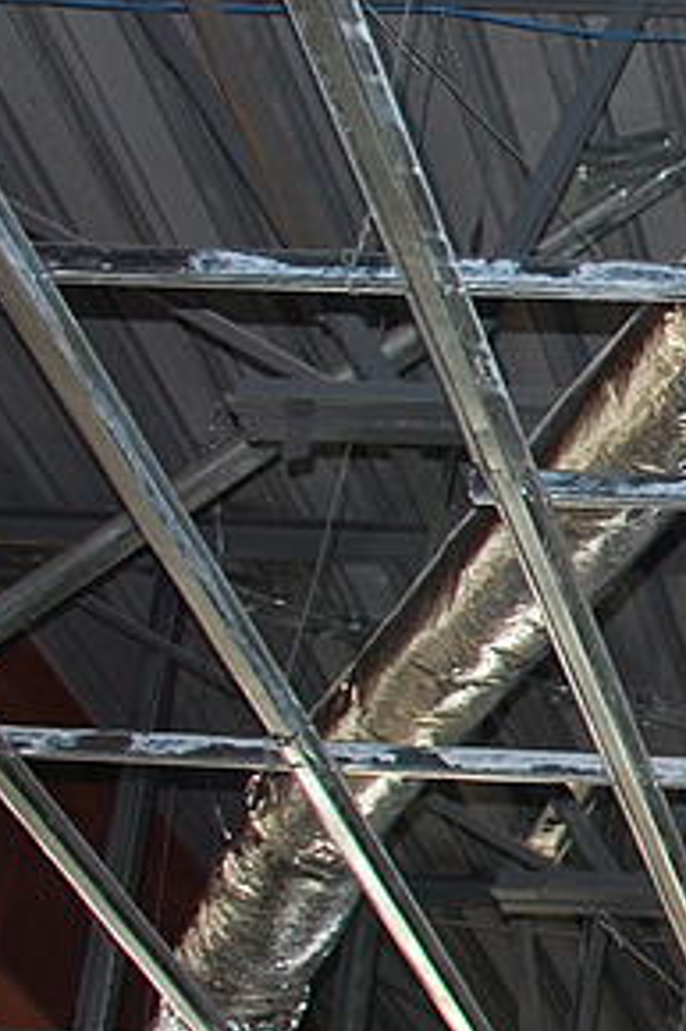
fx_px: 3434
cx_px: 1781
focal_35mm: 120
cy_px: 608
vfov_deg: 17.1
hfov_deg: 9.7
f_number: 3.5
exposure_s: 1/60
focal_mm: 18
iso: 200
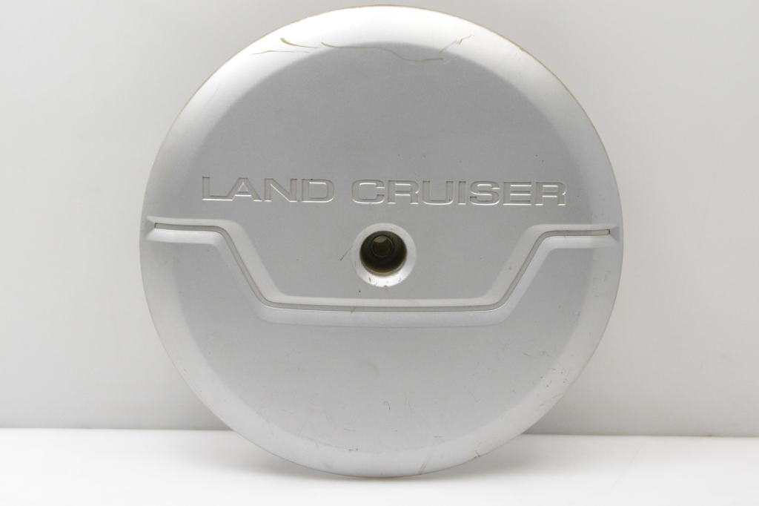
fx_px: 1517
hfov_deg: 28.1
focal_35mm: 72
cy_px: 253
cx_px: 380
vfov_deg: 18.9
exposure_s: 1/400
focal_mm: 48
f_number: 10
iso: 6400
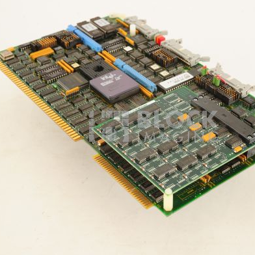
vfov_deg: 26.5
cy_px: 127
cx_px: 154
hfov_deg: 26.4
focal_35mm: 65
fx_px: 542
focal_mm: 50
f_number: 11
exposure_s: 1/125
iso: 1600
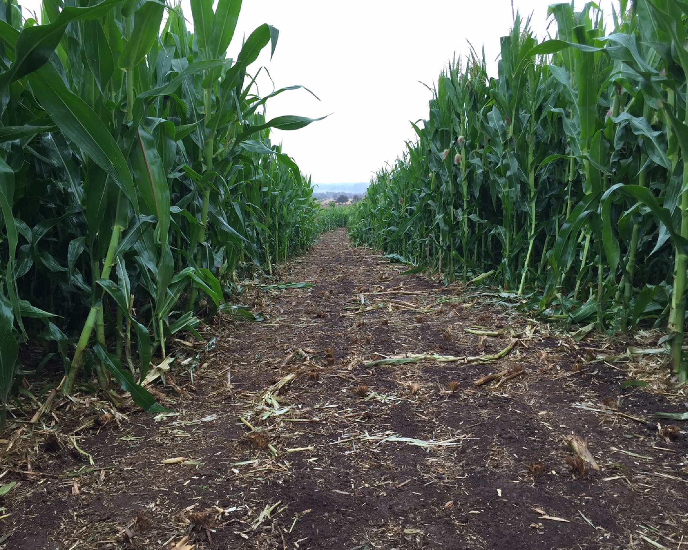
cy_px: 278
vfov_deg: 47.1
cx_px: 355
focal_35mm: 31
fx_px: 631
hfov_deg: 57.2
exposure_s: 1/100
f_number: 2.2
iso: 32
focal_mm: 4.15
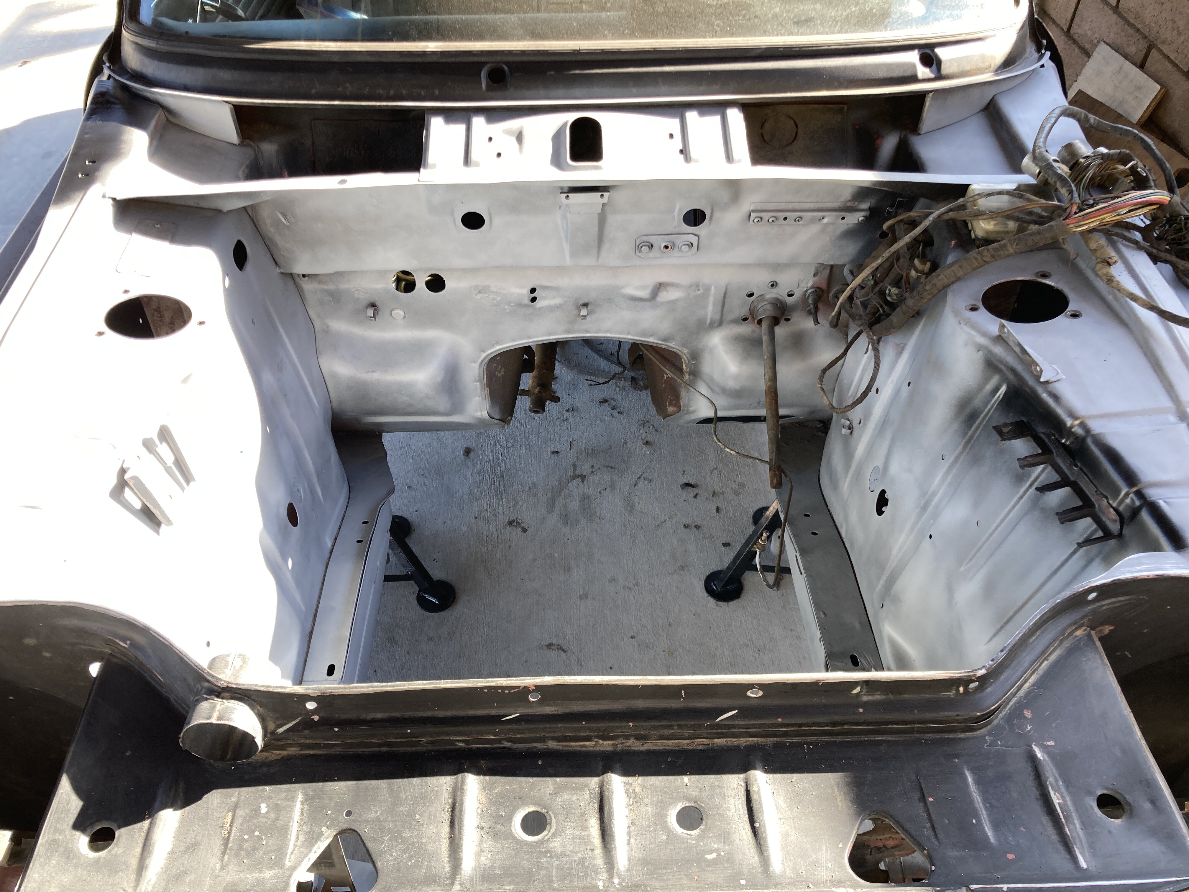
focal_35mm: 28
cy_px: 446
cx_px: 594
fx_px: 962
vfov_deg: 49.7
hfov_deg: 63.4
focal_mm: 3.99
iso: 20
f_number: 1.8
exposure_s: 1/154
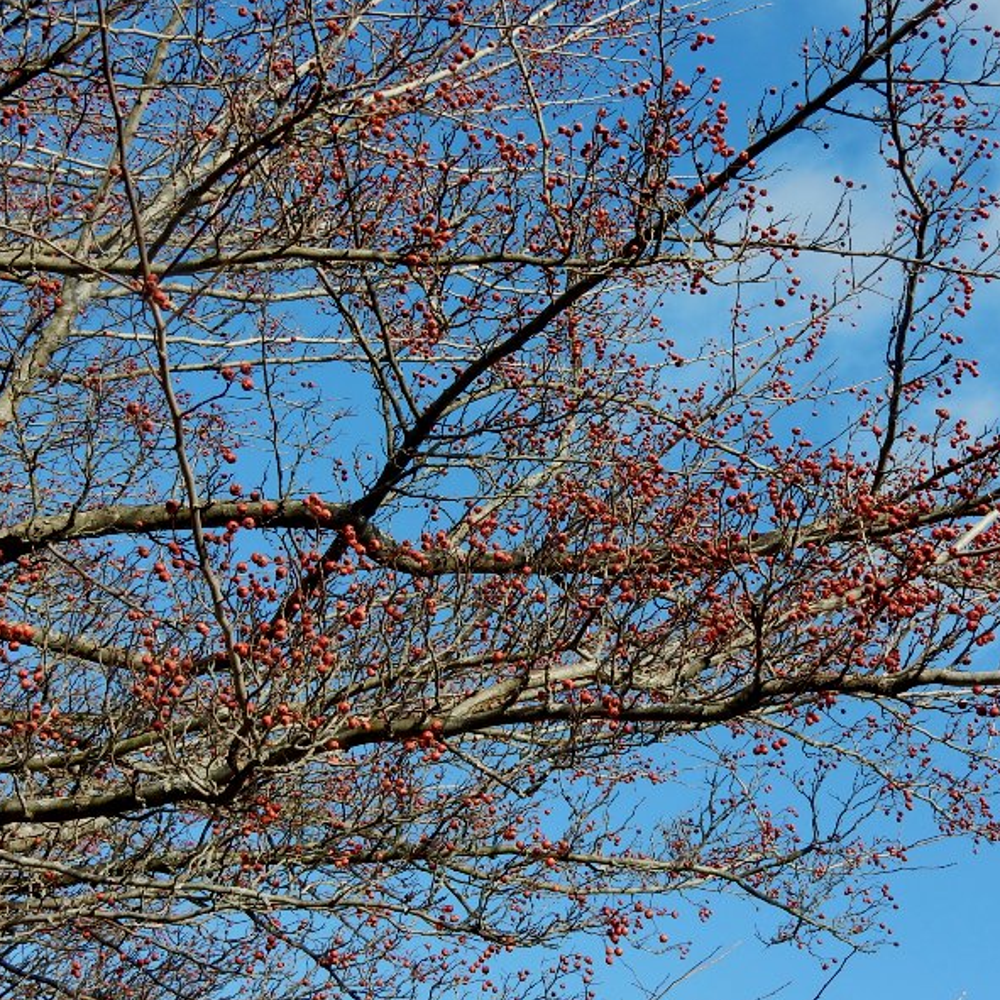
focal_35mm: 61
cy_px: 506
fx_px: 1994
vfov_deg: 28.2
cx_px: 528
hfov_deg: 28.2
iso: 125
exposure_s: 1/320
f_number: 4.5
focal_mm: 9
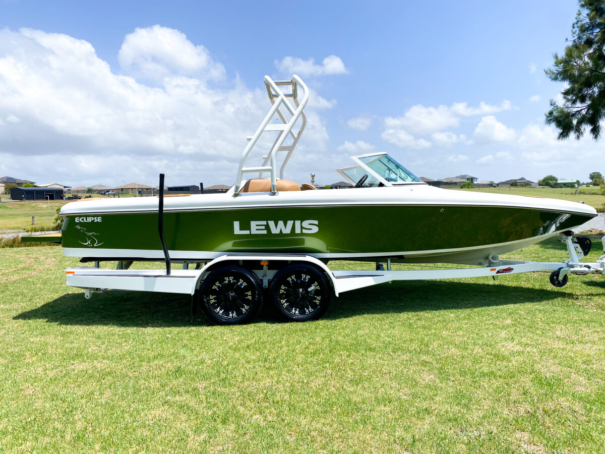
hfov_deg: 67.3
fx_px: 454
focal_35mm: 26
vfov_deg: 53.1
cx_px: 302
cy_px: 227
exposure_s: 1/4800
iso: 32
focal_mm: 4.25
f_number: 1.8
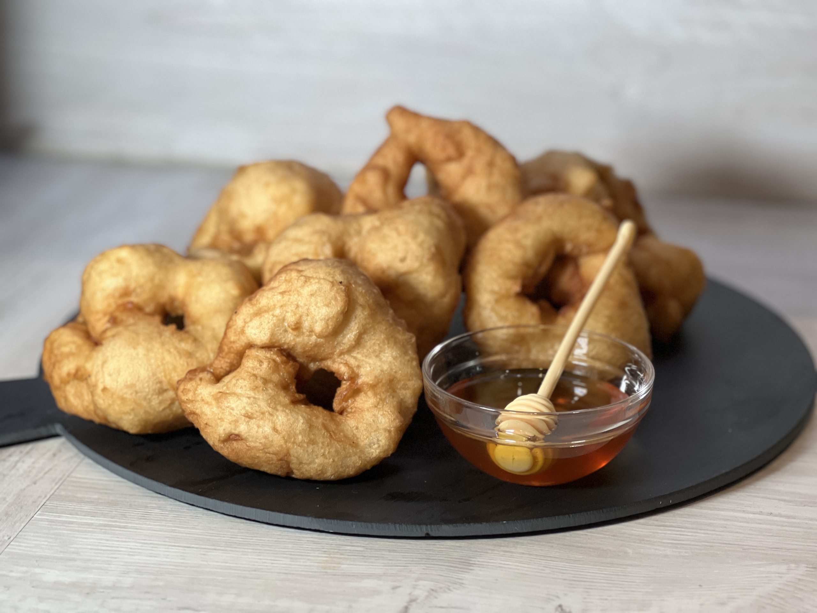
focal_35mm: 77
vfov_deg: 19.1
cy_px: 306
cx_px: 408
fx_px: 1817
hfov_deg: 25.3
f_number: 2.8
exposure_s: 1/100
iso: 250
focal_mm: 9
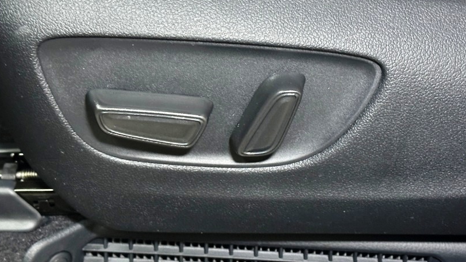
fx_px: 815
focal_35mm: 66
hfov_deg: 31.9
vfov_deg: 18.2
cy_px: 115
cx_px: 259
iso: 500
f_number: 1.78
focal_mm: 6.86
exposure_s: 1/30
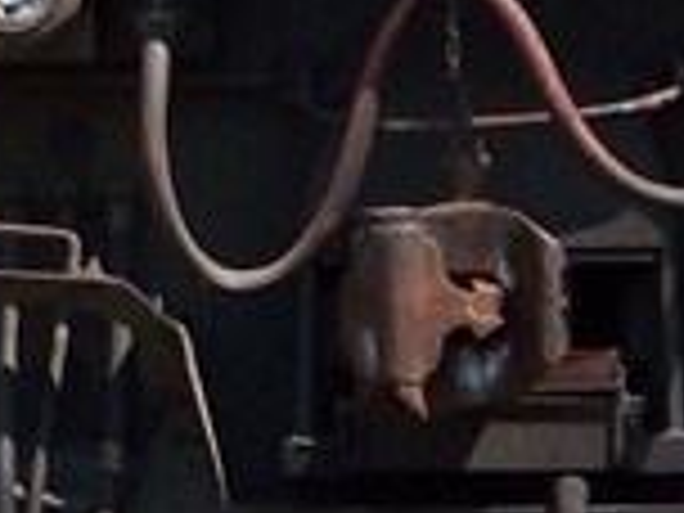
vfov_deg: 1.2
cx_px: 405
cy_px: -477
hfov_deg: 1.6
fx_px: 24502
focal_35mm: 1240
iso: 63
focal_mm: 35.7
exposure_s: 1/400
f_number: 3.6
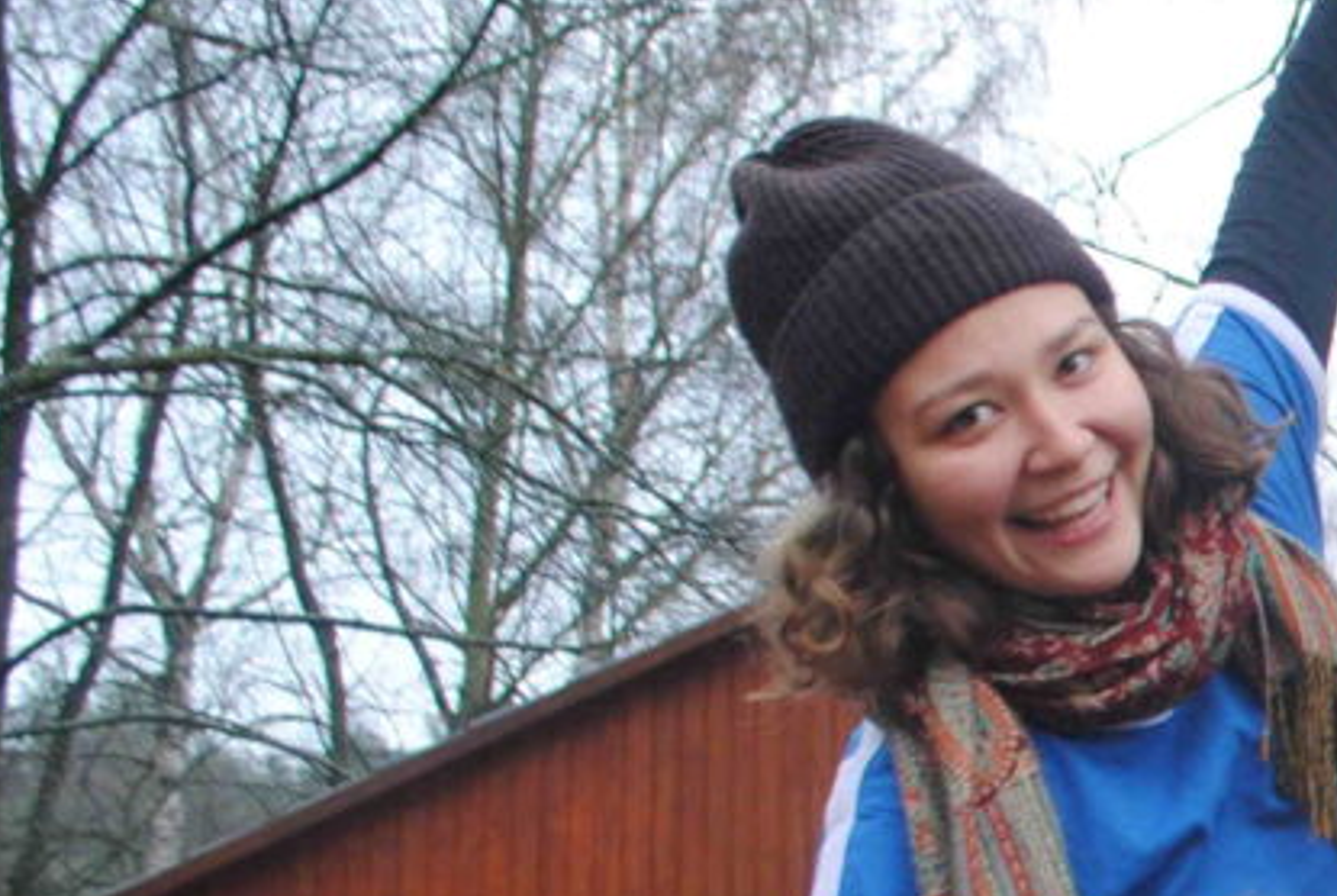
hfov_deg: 17.4
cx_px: 2255
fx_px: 3719
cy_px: 896
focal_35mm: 100
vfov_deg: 13.5
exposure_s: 1/30
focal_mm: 18
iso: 280
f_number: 3.5
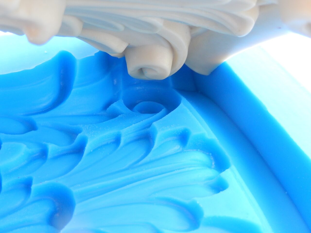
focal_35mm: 41
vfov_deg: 35.1
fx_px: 368
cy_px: 116
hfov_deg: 45.8
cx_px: 156
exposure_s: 1/60
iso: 400
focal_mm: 7.3
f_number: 4.2
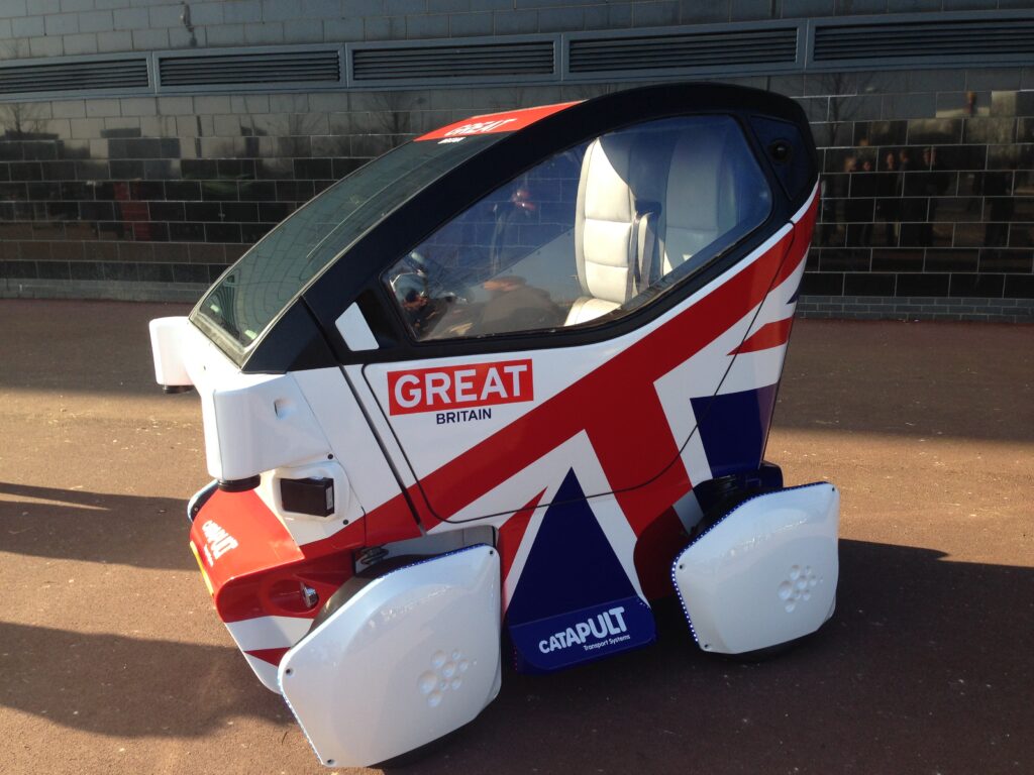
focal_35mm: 33
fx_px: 986
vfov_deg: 42.9
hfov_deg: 55.4
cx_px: 517
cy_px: 388
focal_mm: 4.12
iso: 50
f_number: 2.4
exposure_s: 1/414
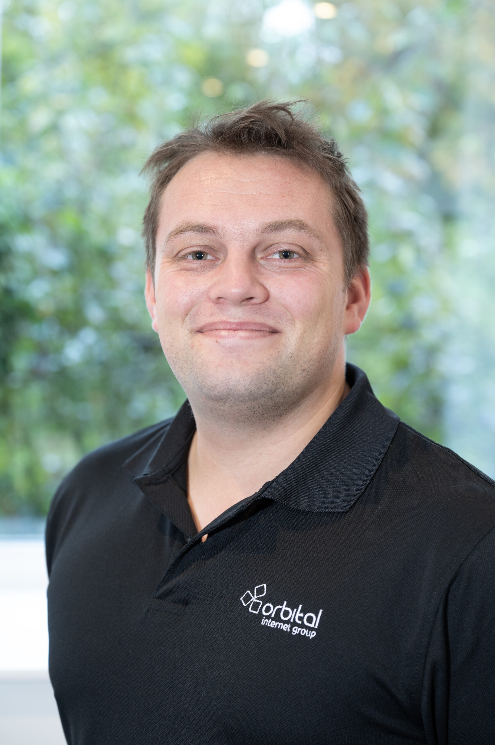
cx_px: 248
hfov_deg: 19.4
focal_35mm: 70
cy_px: 372
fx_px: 1446
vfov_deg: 28.9
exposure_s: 1/60
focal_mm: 70
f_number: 4
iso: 800
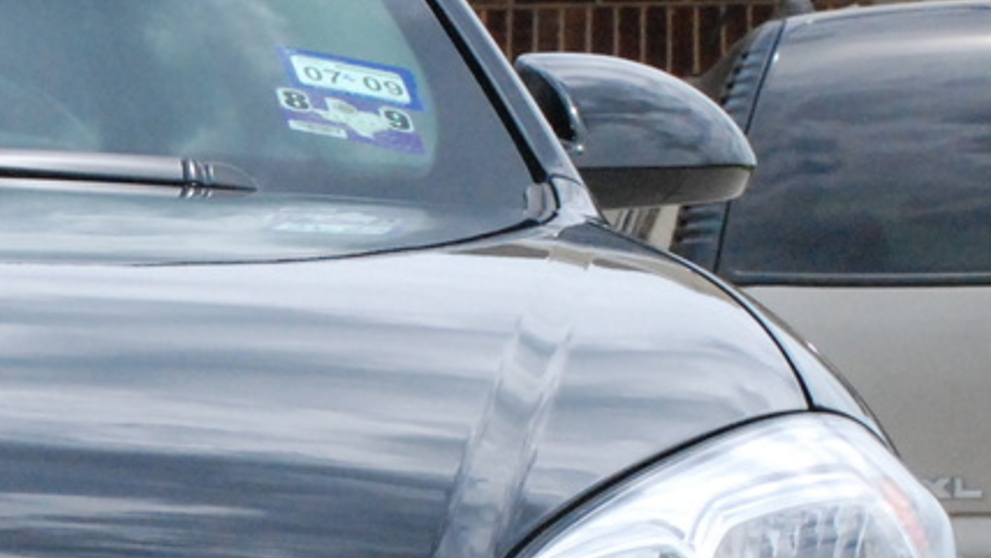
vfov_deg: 4.1
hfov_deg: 7.2
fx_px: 7727
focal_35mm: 294
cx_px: -627
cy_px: 610
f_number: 16
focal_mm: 50
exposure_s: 1/1000
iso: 1600
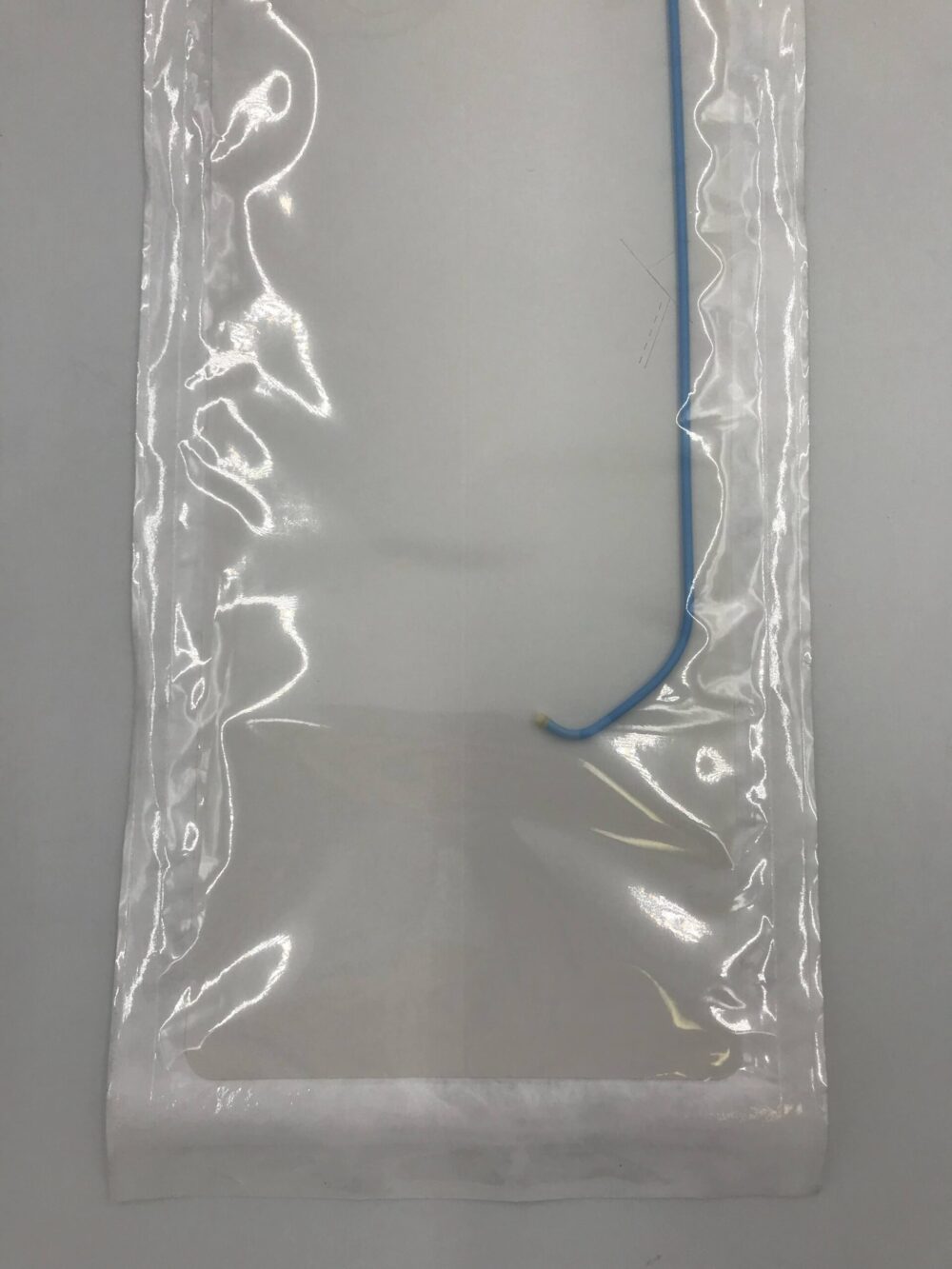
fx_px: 1027
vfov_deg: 63.4
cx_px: 476
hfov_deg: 49.8
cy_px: 634
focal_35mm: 28
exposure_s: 1/351
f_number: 1.8
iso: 20
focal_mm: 3.99
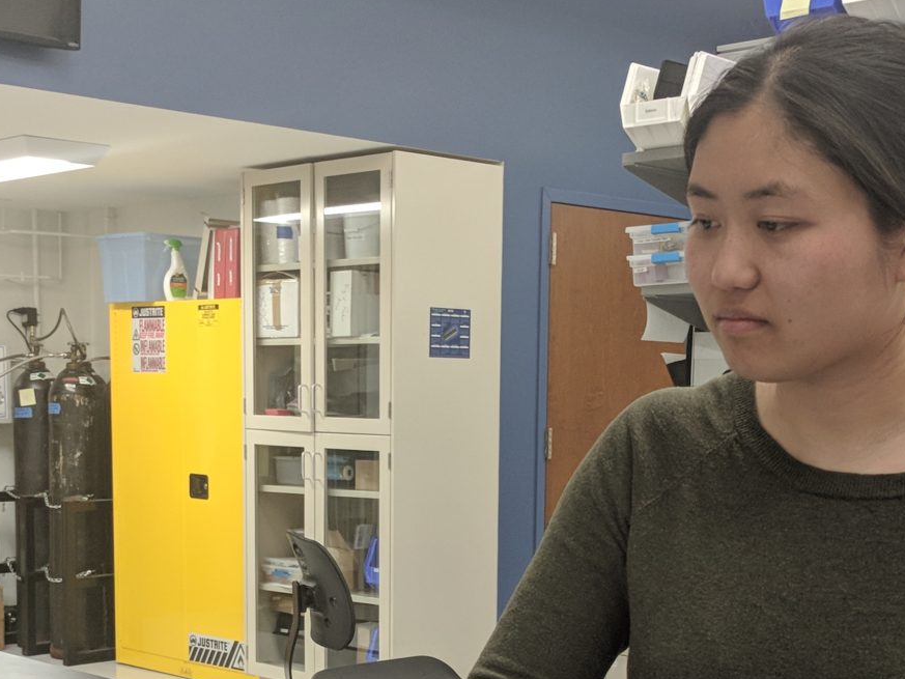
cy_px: 573
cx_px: 452
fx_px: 1595
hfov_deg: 31.7
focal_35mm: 61
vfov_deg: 23.6
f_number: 2
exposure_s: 1/60
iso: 202
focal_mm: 4.67
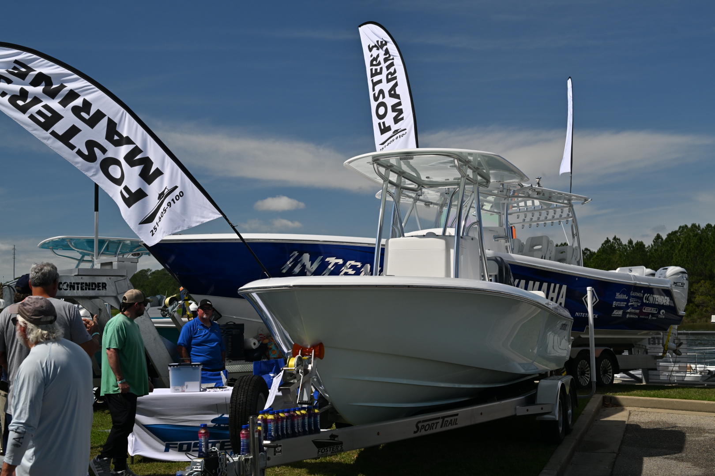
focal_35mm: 50
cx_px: 358
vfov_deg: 27.0
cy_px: 238
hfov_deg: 39.6
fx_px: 993
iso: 320
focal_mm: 50
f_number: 7.1
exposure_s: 1/1600
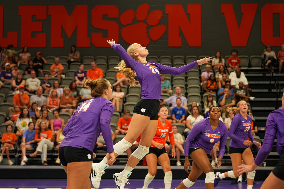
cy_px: 94
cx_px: 142
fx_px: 639
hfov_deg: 25.1
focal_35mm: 81
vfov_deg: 16.9
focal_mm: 81
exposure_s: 1/1000
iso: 800
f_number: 2.8
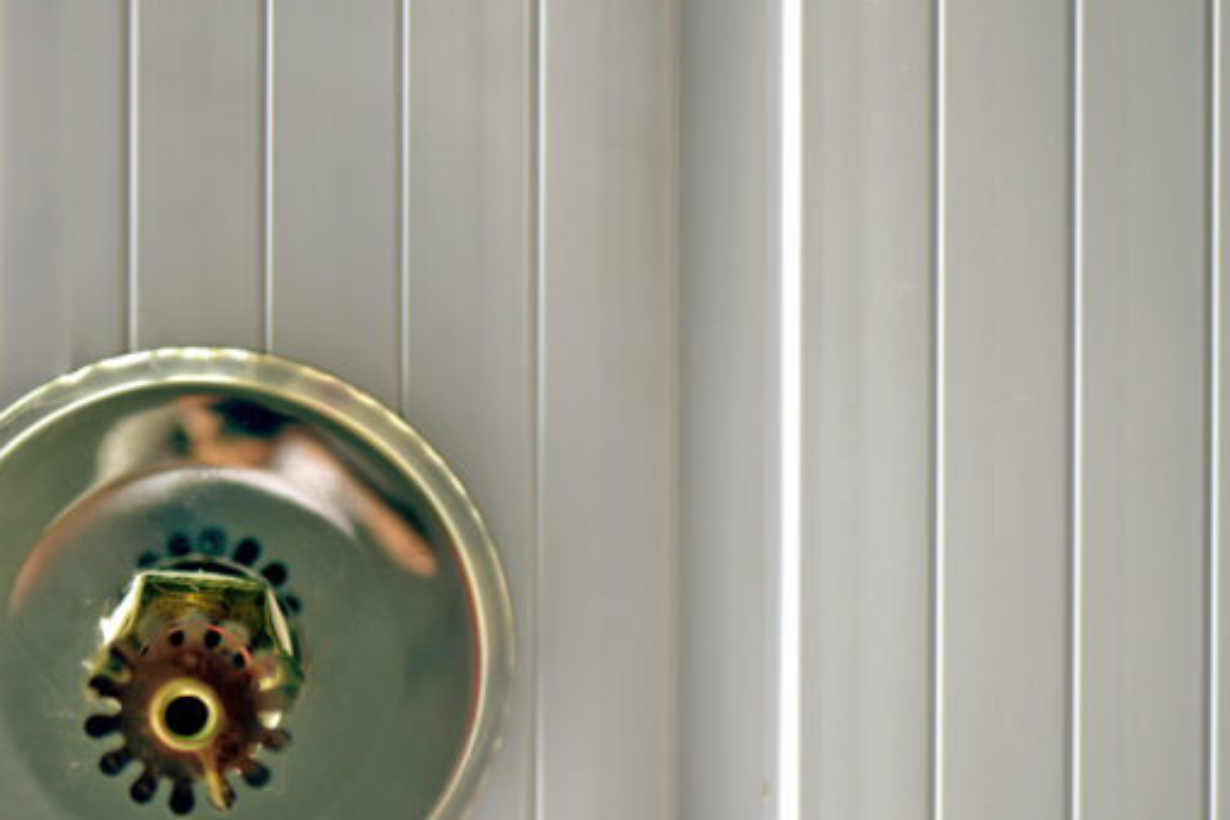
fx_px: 7243
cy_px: 610
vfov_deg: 6.5
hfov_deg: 9.7
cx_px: 296
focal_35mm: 212
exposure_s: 1/125
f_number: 3.2
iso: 400
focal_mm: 105
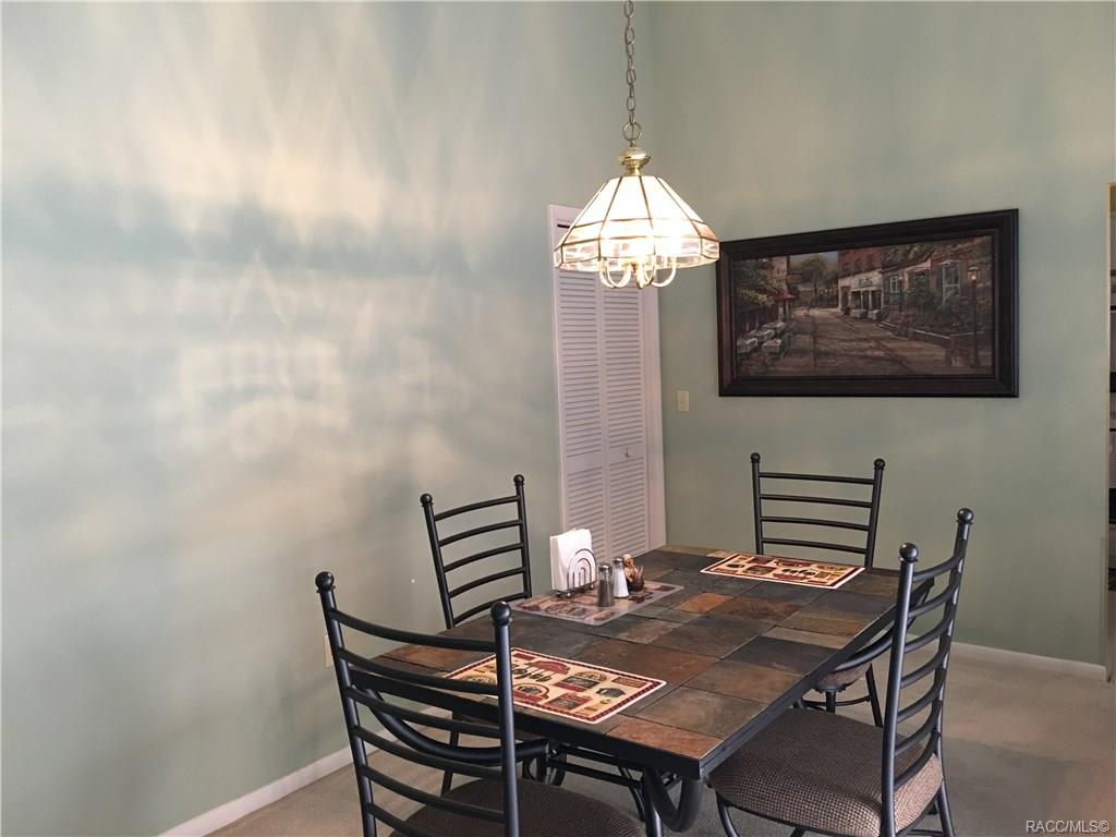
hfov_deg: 61.7
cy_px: 418
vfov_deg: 48.2
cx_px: 558
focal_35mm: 29
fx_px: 935
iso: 80
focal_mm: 4.15
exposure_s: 1/15
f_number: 2.2
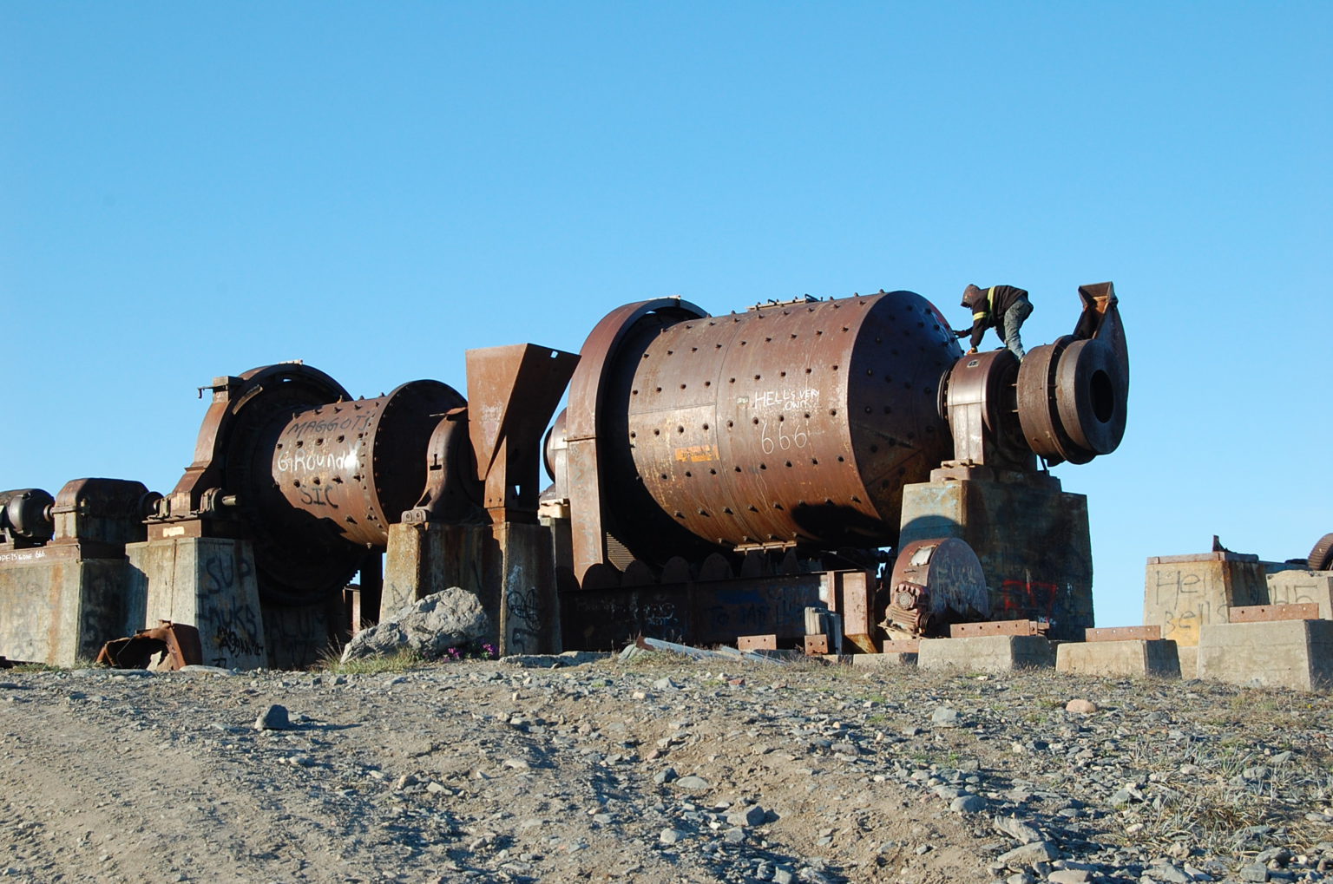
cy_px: 442
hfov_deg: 29.3
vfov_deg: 19.7
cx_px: 666
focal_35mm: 69
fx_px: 2551
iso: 360
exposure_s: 1/250
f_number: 10
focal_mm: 46
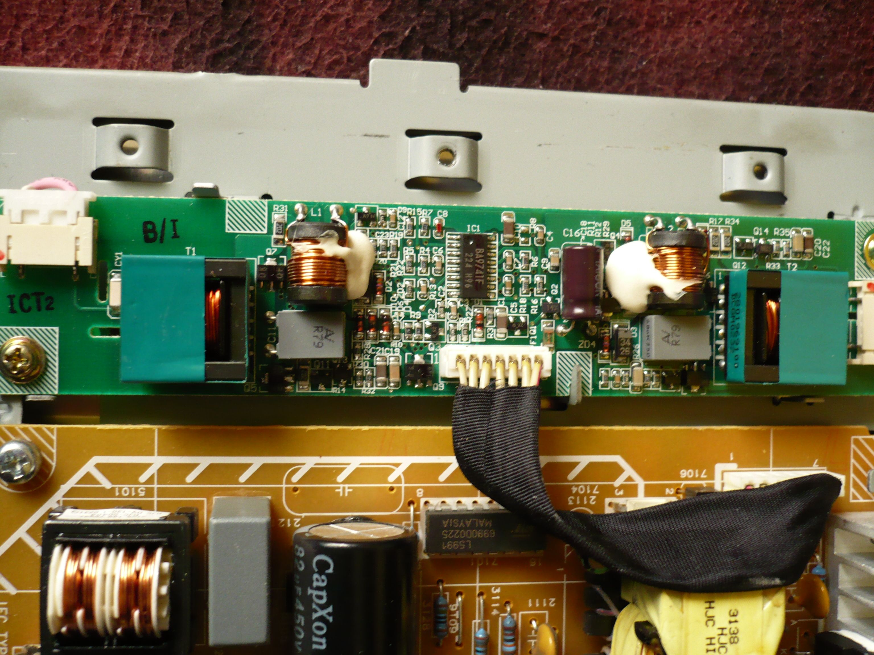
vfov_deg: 40.7
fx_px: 884
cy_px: 328
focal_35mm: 35
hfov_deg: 52.6
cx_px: 437
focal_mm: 5.8
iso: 200
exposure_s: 1/10
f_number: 2.8
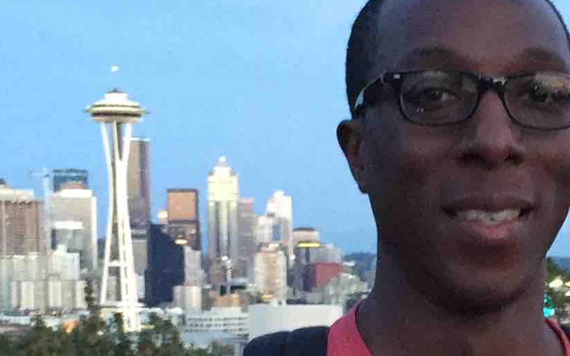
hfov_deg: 16.8
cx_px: 607
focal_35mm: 121
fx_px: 1880
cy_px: 427
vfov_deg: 10.6
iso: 250
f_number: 2.2
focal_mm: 4.15
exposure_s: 1/15
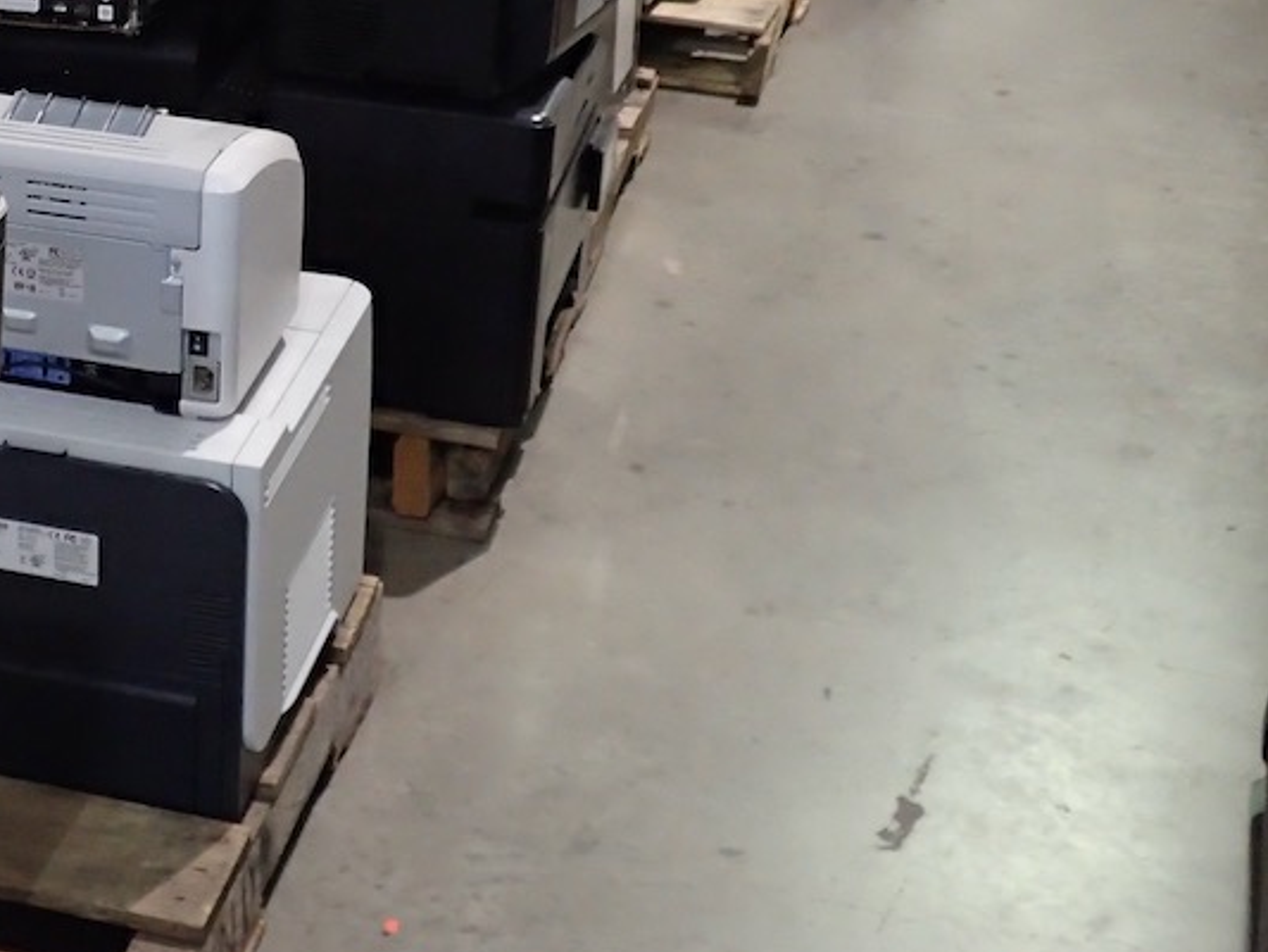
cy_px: 340
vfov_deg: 20.4
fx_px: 2638
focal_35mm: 72
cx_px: -140
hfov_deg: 25.1
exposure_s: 1/30
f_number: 2.3
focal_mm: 5.5
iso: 500
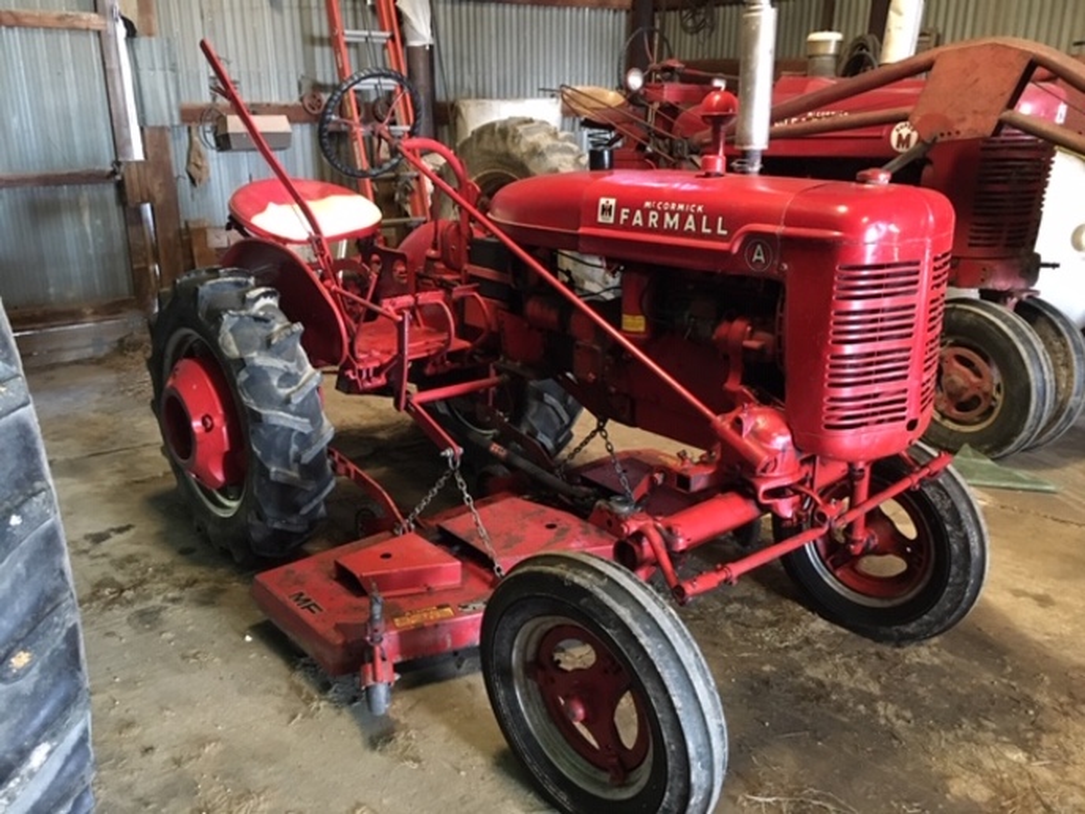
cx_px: 542
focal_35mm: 29
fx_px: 909
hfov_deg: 61.7
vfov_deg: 48.2
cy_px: 407
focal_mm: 4.15
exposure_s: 1/15
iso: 500
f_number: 2.2
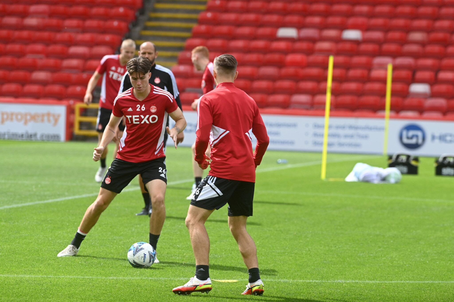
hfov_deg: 6.9
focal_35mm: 300
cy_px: 151
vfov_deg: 4.6
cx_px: 227
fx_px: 3783
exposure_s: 1/1600
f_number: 5.6
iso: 640
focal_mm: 300
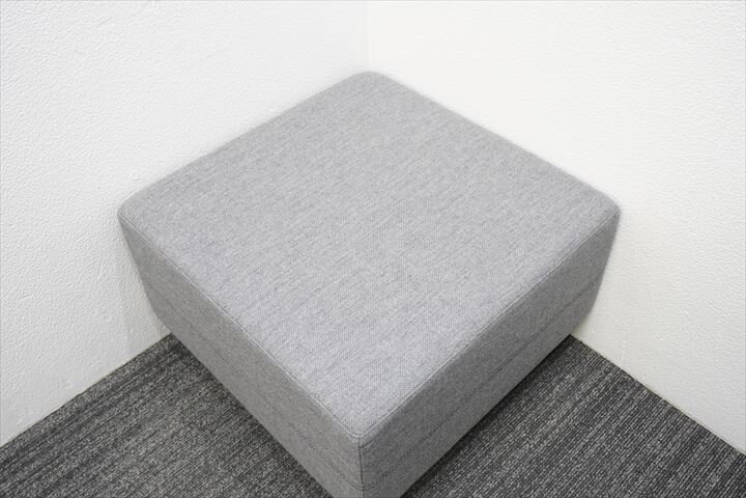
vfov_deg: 38.4
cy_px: 249
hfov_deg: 55.1
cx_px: 373
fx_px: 715
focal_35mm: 34
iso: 320
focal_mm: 23
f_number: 4.5
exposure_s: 1/40
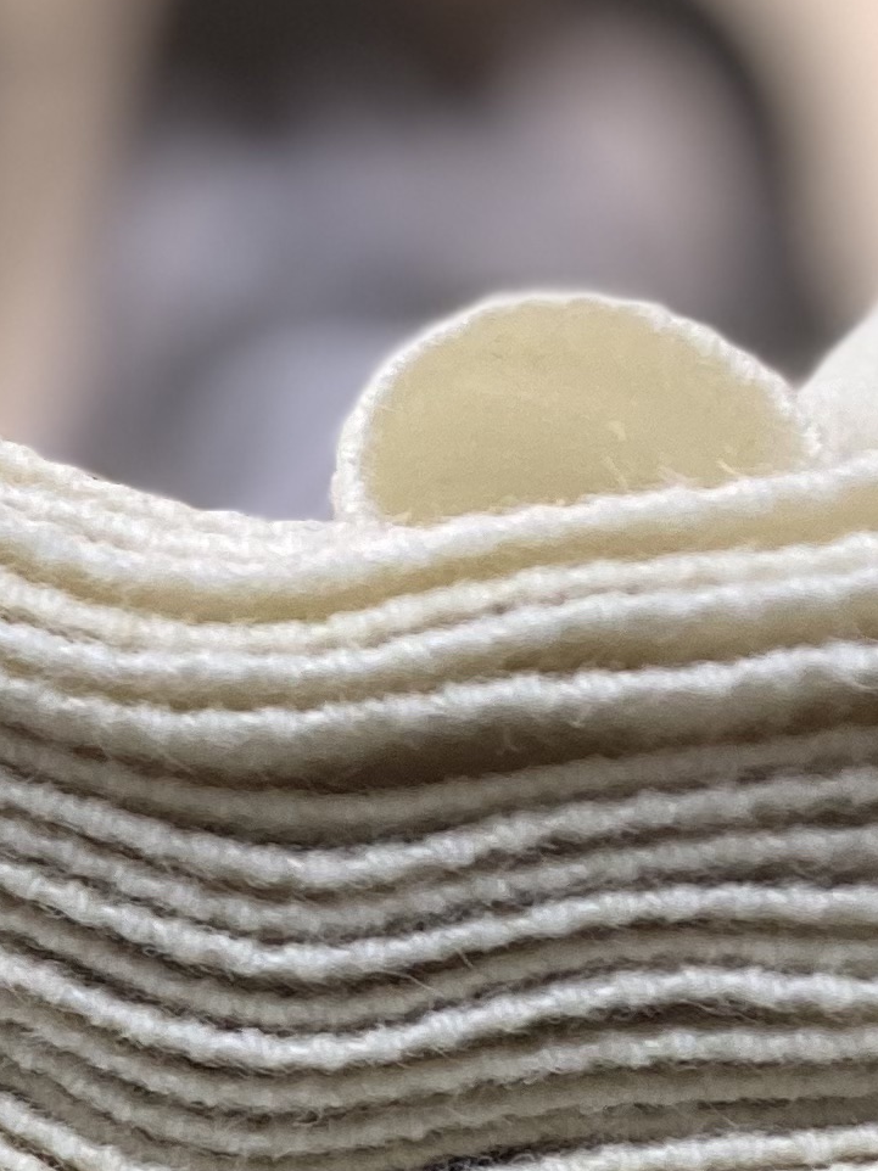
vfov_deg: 15.8
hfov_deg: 12.1
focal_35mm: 109
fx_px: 3688
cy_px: 1991
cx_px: -872
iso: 80
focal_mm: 4.25
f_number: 1.8
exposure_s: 1/50
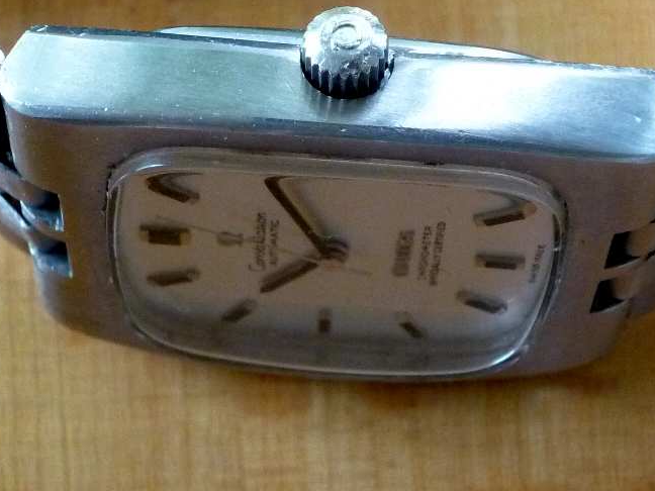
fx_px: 2290
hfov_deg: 16.3
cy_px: 196
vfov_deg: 12.2
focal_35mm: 121
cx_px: 308
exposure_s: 1/40
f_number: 4.3
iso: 400
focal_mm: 8.8
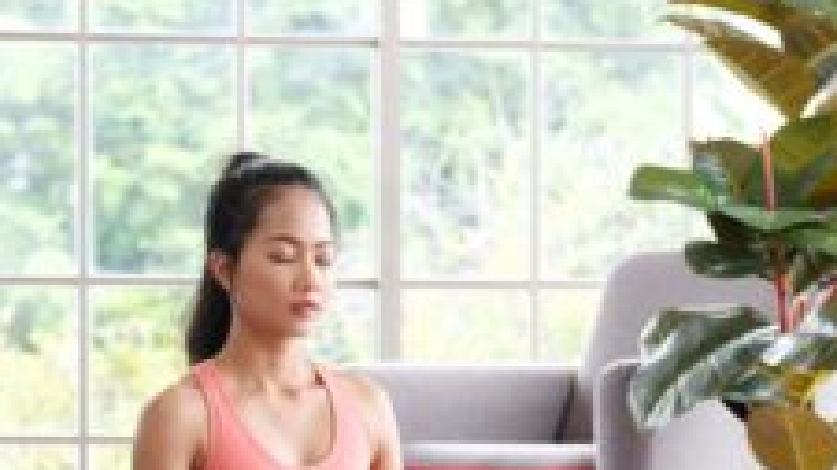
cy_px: 437
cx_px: 378
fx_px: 3794
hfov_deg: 12.6
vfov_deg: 7.1
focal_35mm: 171
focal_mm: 58.7
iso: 500
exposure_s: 1/200
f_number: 2.8
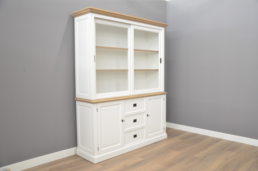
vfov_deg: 41.5
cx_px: 129
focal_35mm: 32
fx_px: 225
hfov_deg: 59.6
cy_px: 86
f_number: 3.8
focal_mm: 21
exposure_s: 1/25
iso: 1600
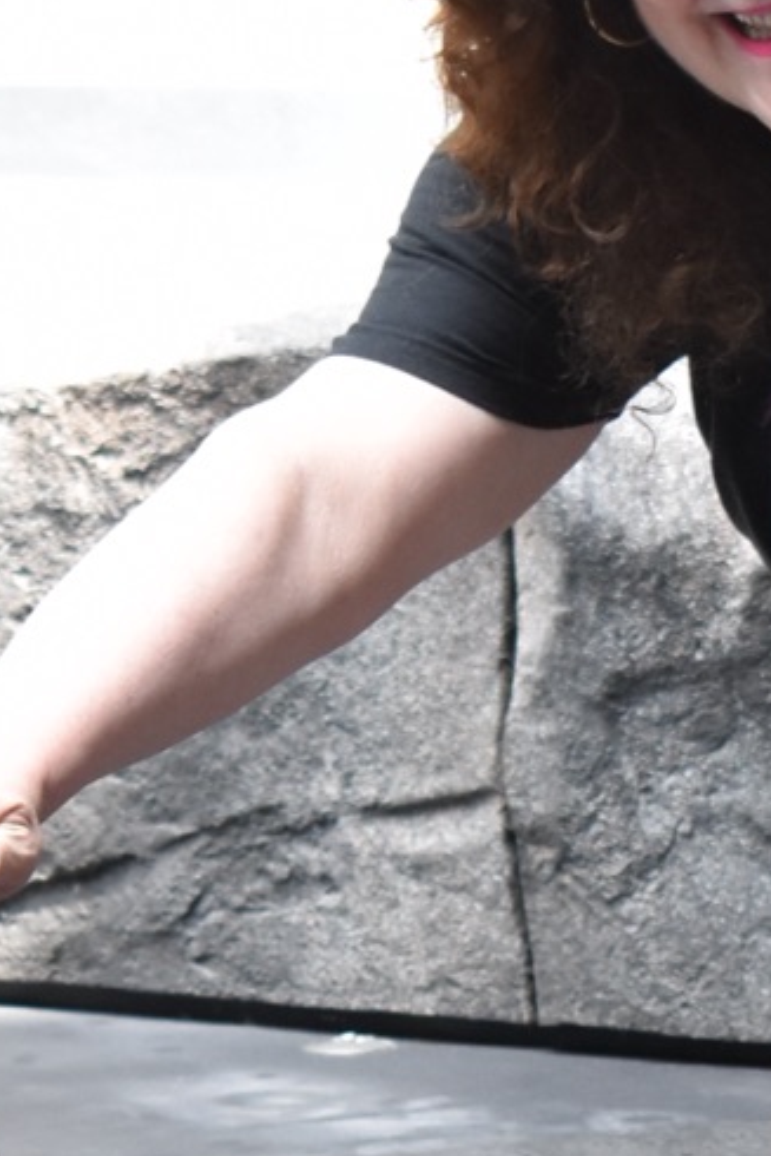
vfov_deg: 8.0
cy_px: 1017
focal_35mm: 257
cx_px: 334
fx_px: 8250
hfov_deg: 5.4
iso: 800
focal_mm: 42
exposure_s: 1/200
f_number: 5.6
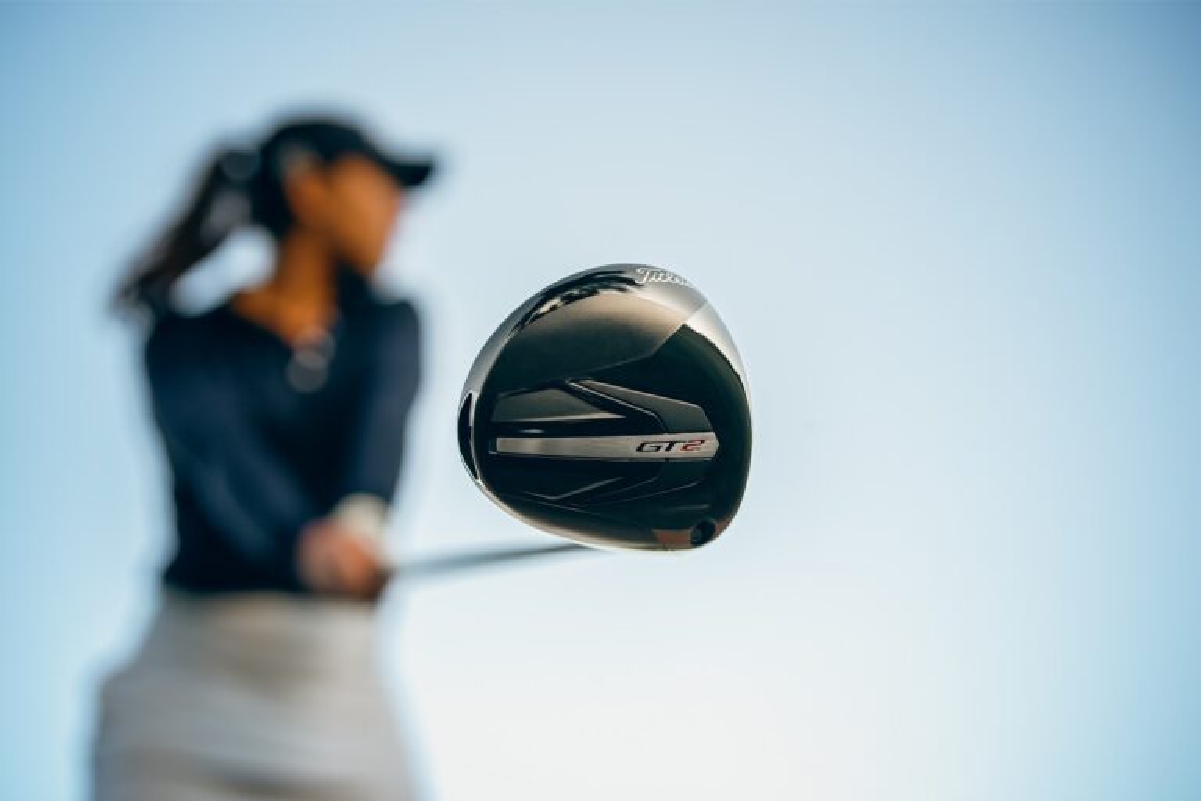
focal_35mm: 50
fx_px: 1668
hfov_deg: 39.6
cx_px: 600
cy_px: 400
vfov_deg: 27.0
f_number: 2
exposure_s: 1/800
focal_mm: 50
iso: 400
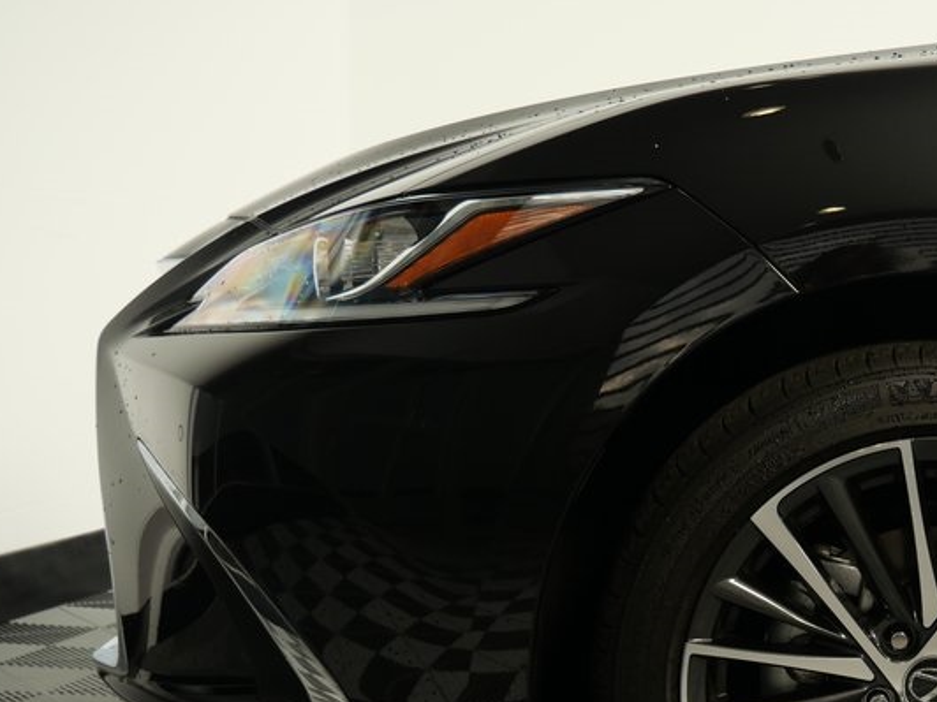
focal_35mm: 77
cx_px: 847
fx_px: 2084
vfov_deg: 18.9
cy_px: 611
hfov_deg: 24.6
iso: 200
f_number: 4.5
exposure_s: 1/200
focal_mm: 20
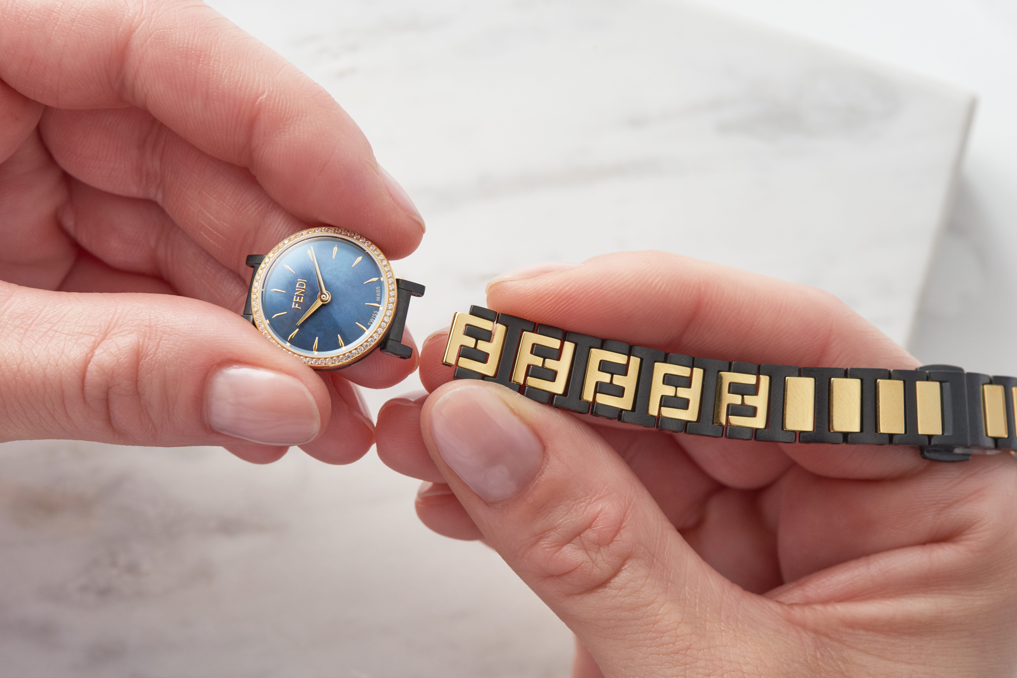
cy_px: 339
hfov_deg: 19.5
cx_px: 508
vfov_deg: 13.1
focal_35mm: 105
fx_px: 2967
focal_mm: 105
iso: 400
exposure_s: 1/160
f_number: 16
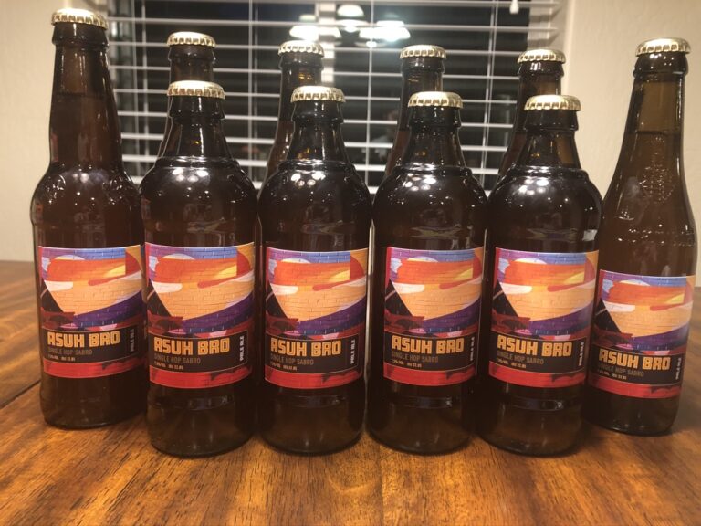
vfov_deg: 49.7
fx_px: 567
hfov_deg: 63.4
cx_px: 350
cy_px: 263
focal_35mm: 28
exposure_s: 1/9
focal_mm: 3.99
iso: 100
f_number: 1.8
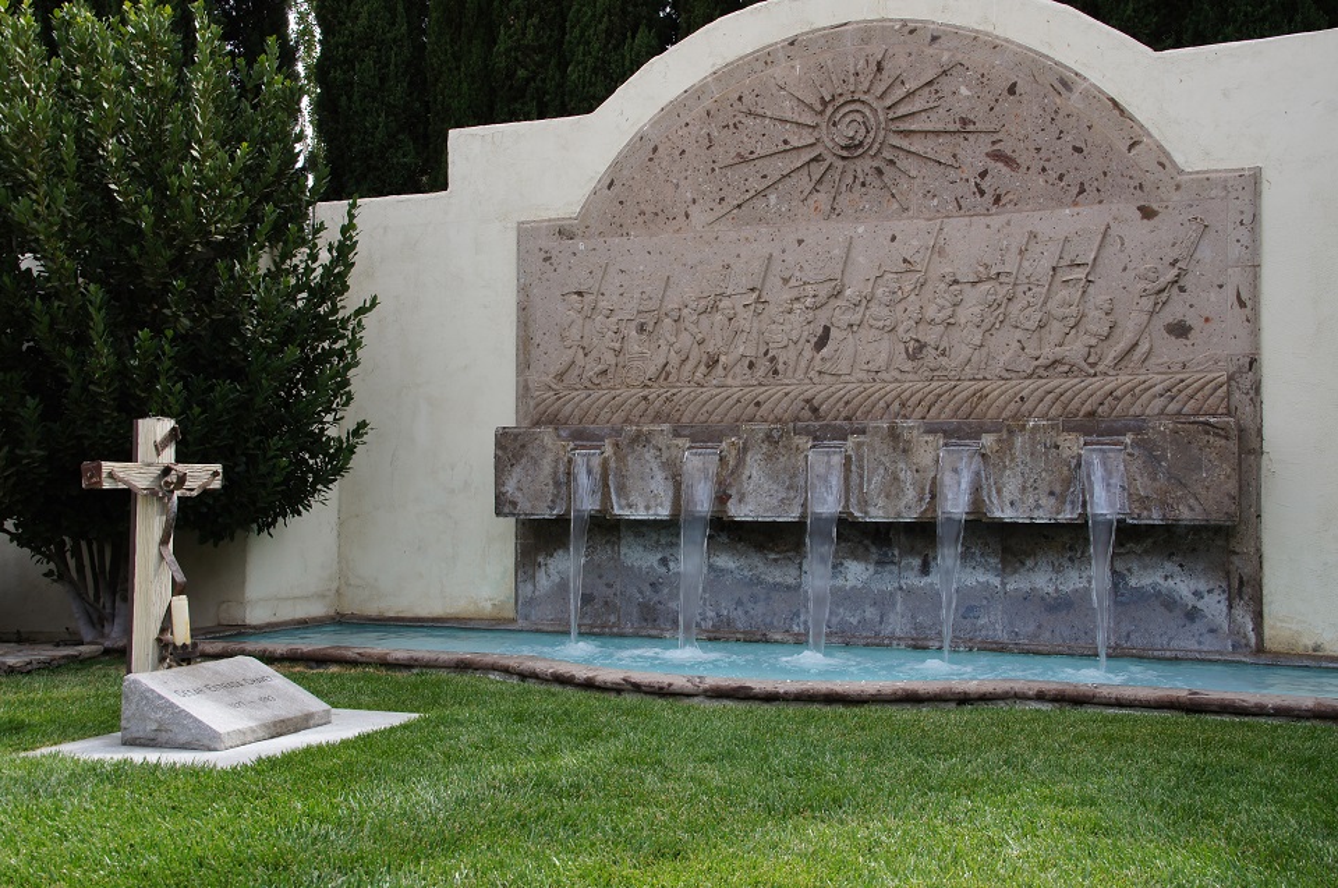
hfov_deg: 49.6
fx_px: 1447
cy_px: 444
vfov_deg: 34.1
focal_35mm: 39
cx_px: 669
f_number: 13
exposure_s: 1/80
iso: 100
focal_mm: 26
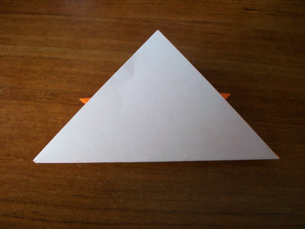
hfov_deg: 56.8
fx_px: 282
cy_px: 114
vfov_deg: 44.2
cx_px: 152
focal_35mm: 32
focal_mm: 5.7
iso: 160
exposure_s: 1/40
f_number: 2.8
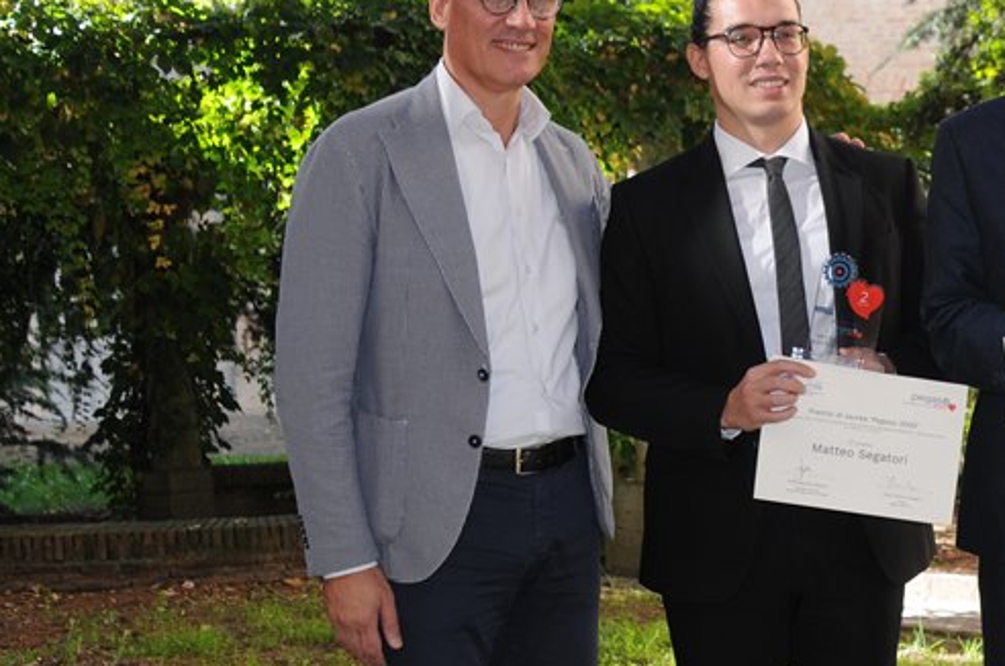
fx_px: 2090
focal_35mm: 75
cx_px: 1032
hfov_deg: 25.5
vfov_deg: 18.0
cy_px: 486
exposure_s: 1/125
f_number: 5
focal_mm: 24
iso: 250
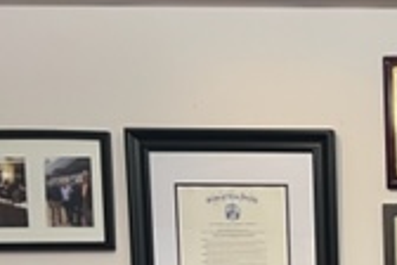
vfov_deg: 12.1
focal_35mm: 103
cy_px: 492
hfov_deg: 17.5
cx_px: 624
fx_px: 1136
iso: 100
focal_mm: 5.7
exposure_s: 1/60
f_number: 1.5
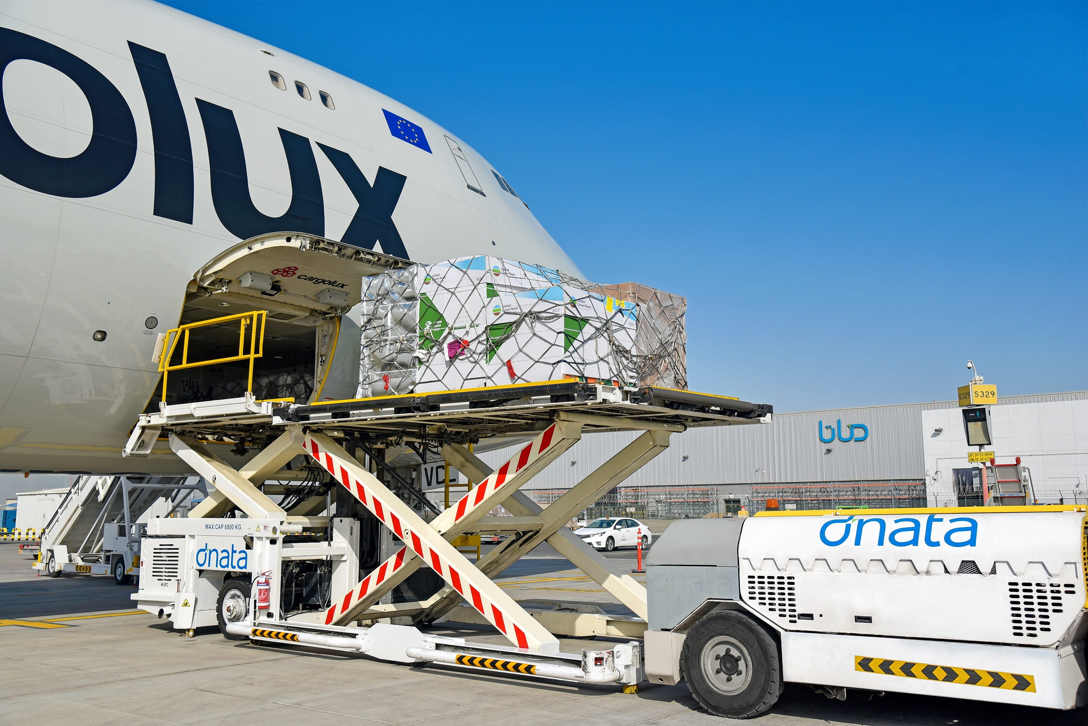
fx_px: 1028
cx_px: 544
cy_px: 363
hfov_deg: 55.8
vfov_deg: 38.9
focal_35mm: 34
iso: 64
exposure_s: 1/800
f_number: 5
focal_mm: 34
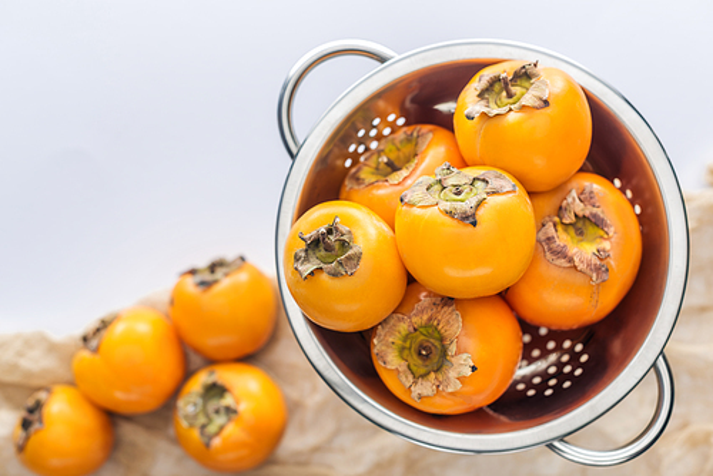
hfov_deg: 39.6
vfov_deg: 27.0
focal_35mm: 50
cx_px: 356
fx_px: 991
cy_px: 238
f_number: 4.5
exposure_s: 1/160
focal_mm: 50
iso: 64
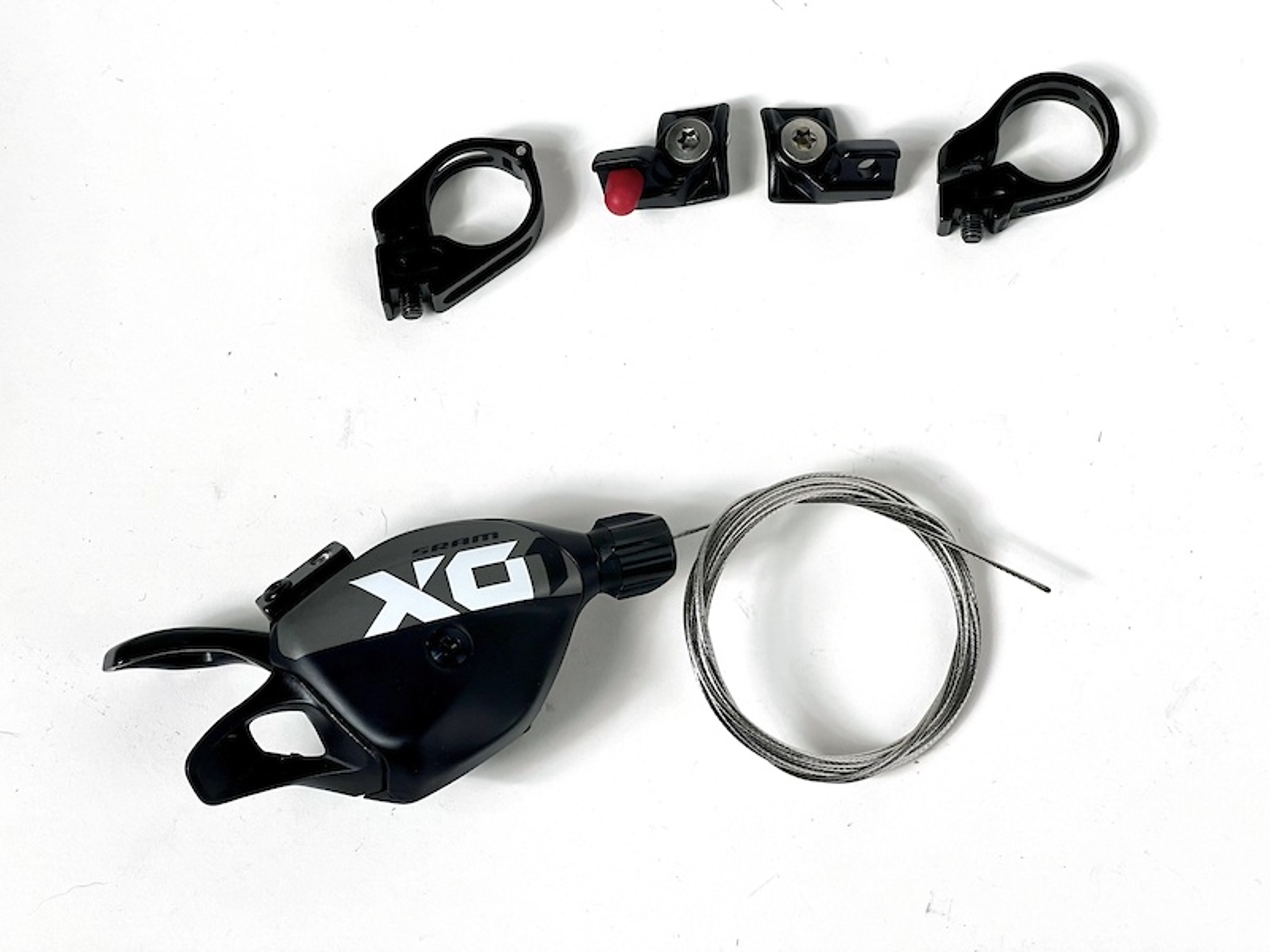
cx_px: 635
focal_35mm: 77
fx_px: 2825
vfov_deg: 19.1
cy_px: 476
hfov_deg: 25.3
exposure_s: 1/120
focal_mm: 9
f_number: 2.8
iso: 40
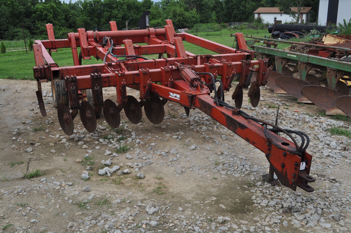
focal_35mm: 36
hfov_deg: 53.2
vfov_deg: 36.8
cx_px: 176
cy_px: 116
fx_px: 351
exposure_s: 1/320
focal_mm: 24
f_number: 9
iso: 200
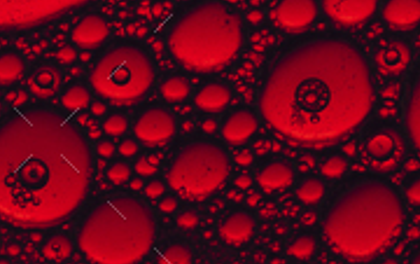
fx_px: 7736
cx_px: 35
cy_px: 473
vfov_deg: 1.9
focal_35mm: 675
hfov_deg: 3.1
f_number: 8
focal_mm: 90
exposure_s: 1/250
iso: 100
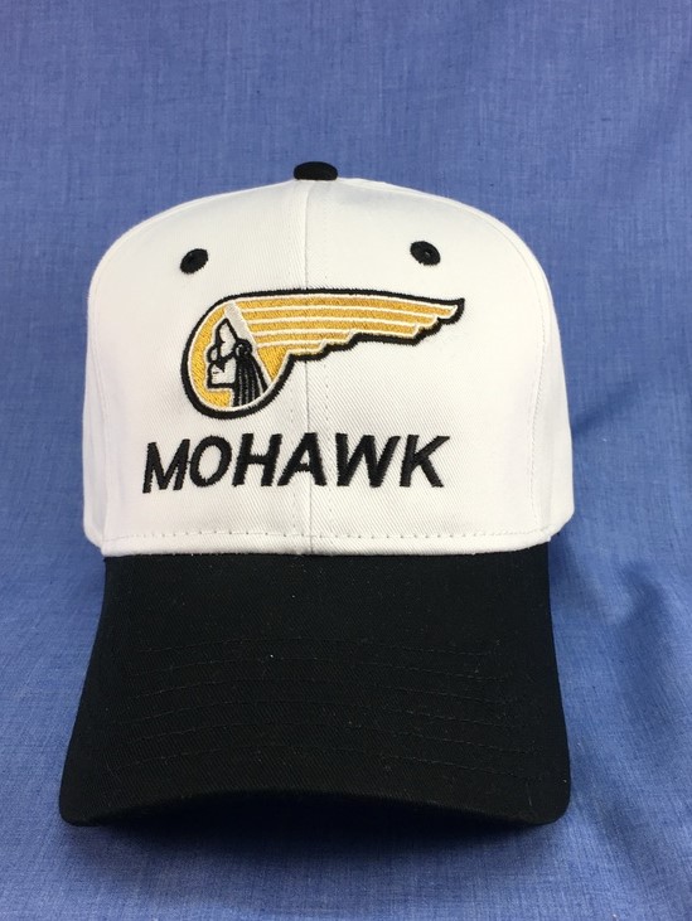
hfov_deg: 48.3
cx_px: 346
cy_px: 460
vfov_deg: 61.6
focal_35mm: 29
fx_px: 772
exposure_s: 1/120
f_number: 2.2
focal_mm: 4.15
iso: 40
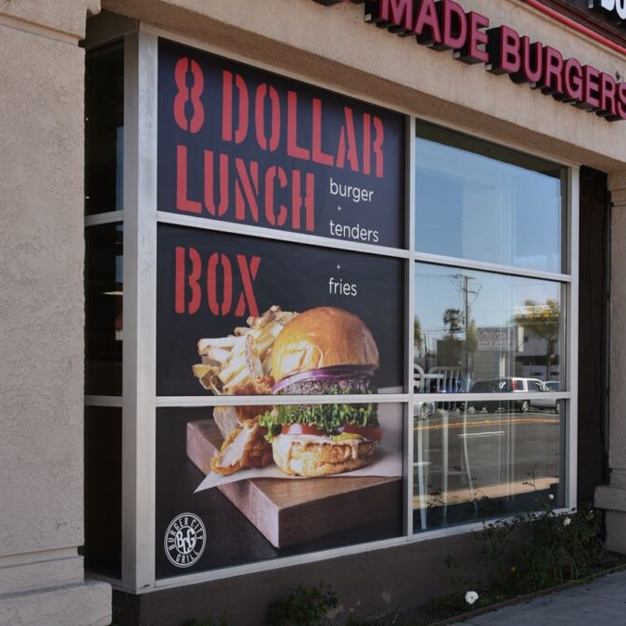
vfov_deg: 34.6
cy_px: 370
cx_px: 312
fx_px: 1003
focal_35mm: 49
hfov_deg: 34.7
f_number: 8
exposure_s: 1/250
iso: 320
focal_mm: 38
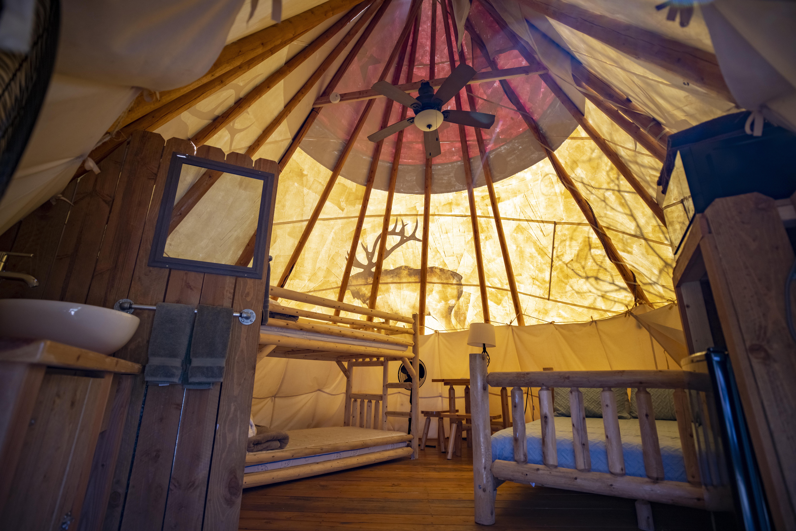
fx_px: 354
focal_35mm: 16
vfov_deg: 73.7
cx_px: 398
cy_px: 266
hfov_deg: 96.7
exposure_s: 1/200
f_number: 2.8
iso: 800
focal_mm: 16
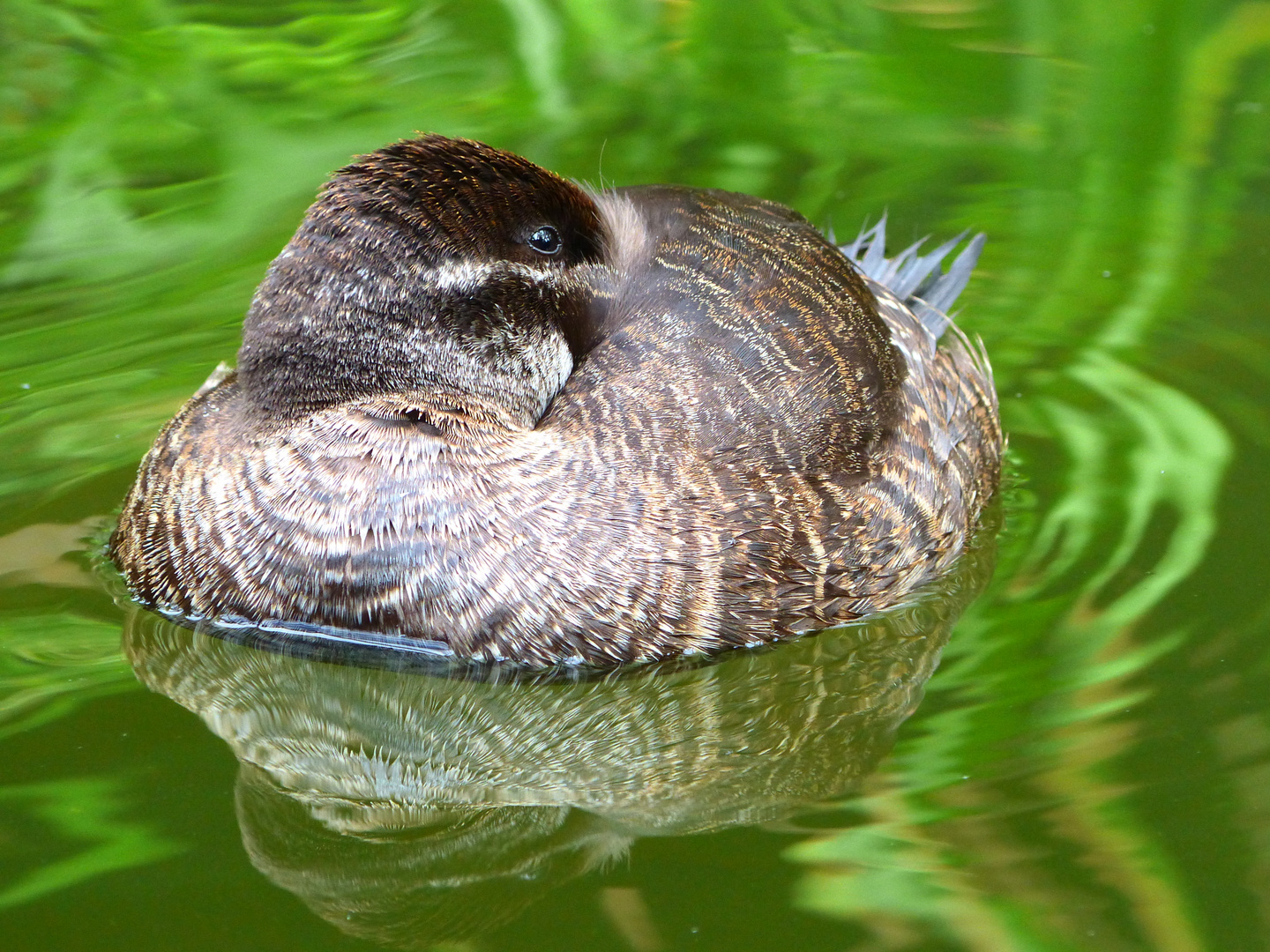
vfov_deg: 2.5
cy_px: 476
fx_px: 22013
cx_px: 635
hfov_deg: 3.3
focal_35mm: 600
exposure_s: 1/80
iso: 400
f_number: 5
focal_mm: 107.9
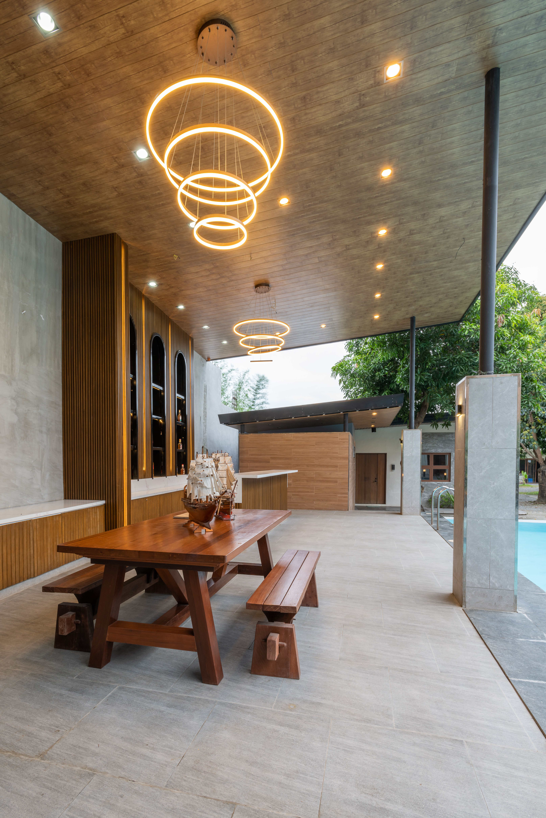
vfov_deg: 93.3
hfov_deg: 70.4
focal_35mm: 17
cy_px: 409
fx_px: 387
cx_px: 273
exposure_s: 1/1.67
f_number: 16
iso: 64
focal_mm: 17
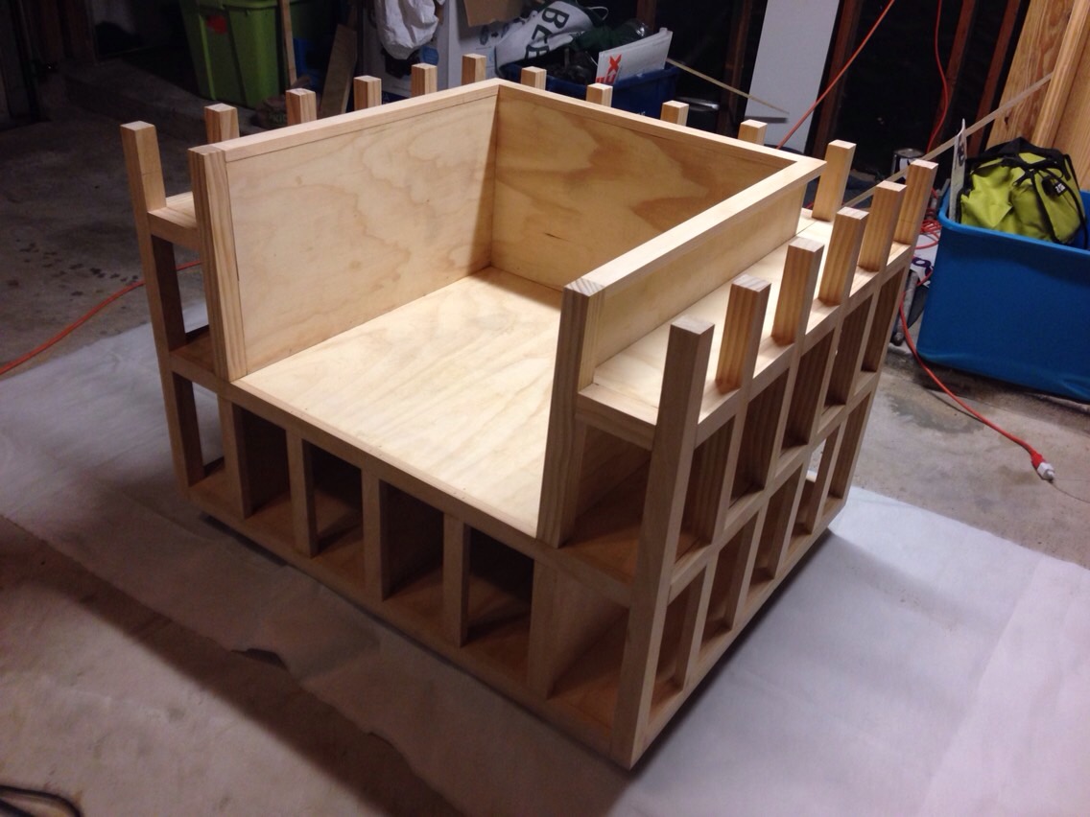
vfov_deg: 42.9
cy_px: 408
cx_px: 545
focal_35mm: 33
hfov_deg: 55.4
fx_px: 1039
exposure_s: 1/20
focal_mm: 4.12
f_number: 2.4
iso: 100
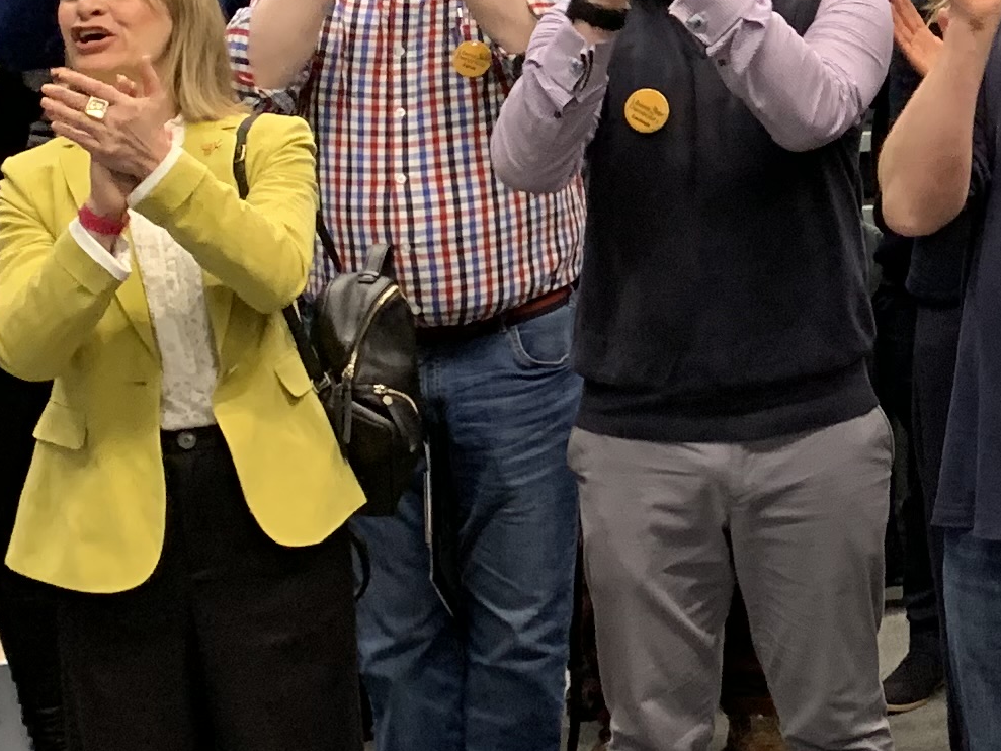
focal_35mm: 106
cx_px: 1381
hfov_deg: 17.2
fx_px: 3066
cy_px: 122
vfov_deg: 13.9
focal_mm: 4.25
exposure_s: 1/60
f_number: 1.8
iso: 200
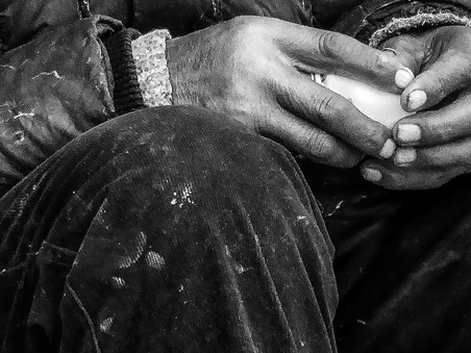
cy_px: -190
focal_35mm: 1770
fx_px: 24083
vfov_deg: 0.8
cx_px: -32
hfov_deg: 1.1
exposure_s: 1/200
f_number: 6
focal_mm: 89.6
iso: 400
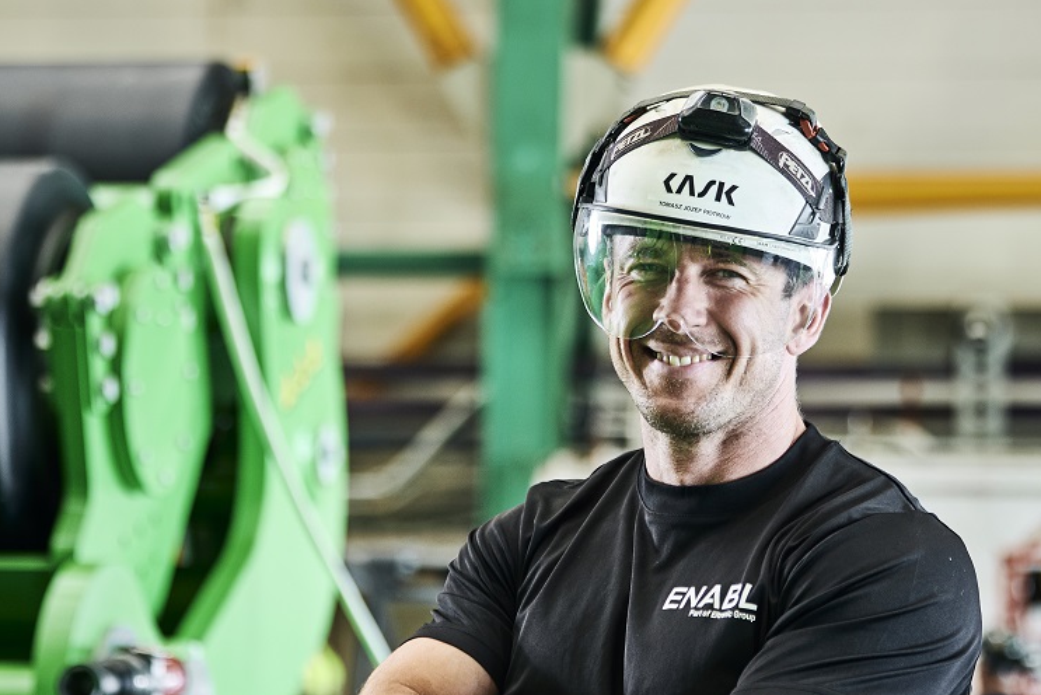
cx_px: 567
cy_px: 446
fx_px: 3269
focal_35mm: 113
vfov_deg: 12.1
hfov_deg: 18.1
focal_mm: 70
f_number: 2.8
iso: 500
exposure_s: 1/250
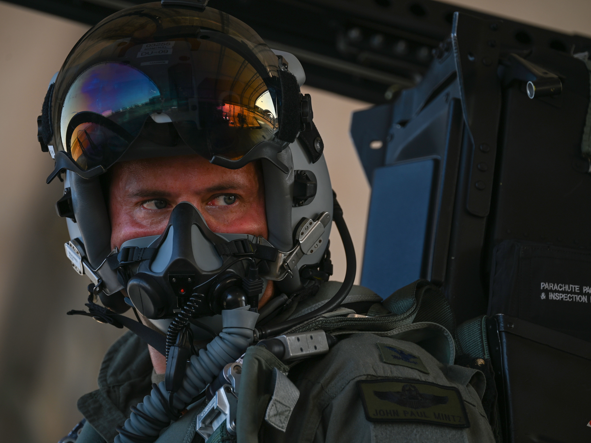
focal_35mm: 369
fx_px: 6300
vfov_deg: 4.0
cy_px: 222
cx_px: 265
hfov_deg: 5.4
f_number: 5.3
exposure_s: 1/125
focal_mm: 340
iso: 125
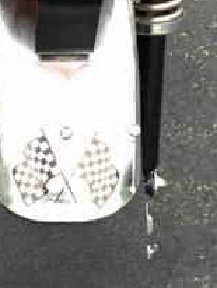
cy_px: 96
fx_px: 801
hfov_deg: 15.3
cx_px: 39
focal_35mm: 96
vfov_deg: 20.3
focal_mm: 4.13
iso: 64
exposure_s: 1/173
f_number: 2.4
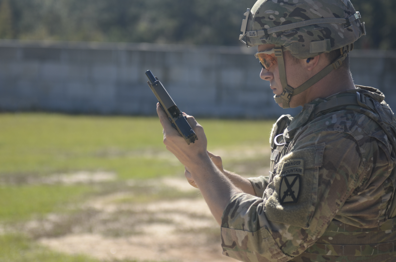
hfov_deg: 19.5
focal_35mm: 105
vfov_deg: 13.0
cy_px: 131
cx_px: 198
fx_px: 1153
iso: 100
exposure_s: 1/1250
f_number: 2.8
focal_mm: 70
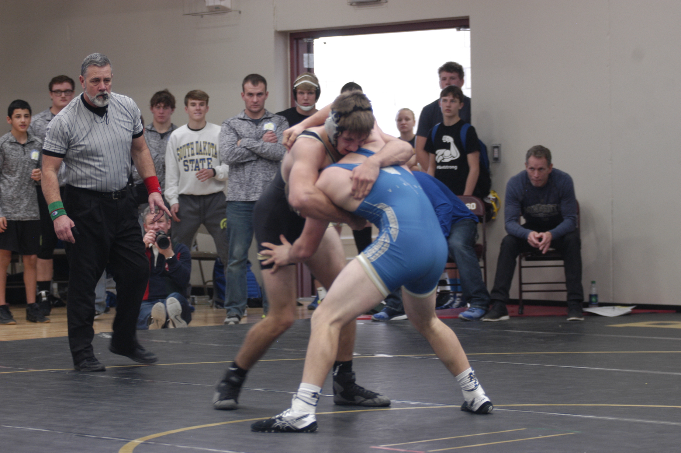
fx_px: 2551
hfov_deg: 15.2
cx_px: 340
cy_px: 226
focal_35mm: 135
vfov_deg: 10.1
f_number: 2.8
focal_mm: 90
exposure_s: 1/80
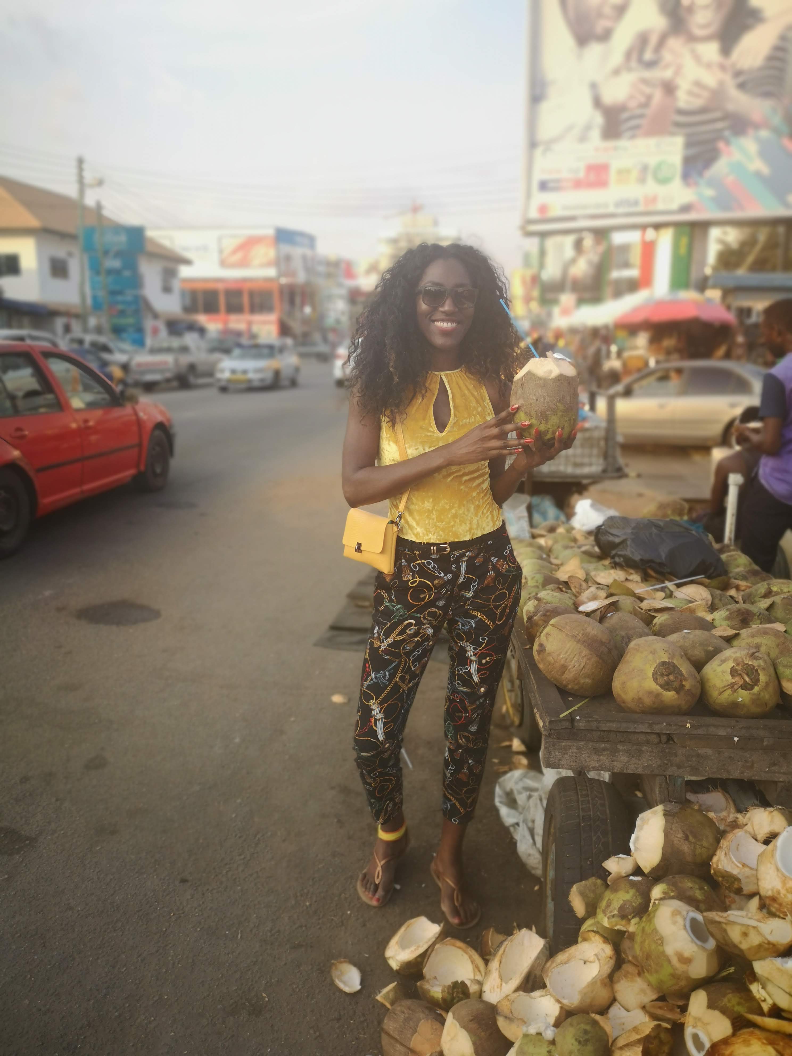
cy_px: 528
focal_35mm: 27
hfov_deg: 51.4
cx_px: 396
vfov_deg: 65.3
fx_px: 824
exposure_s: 1/382
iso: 50
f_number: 1.8
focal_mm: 3.95
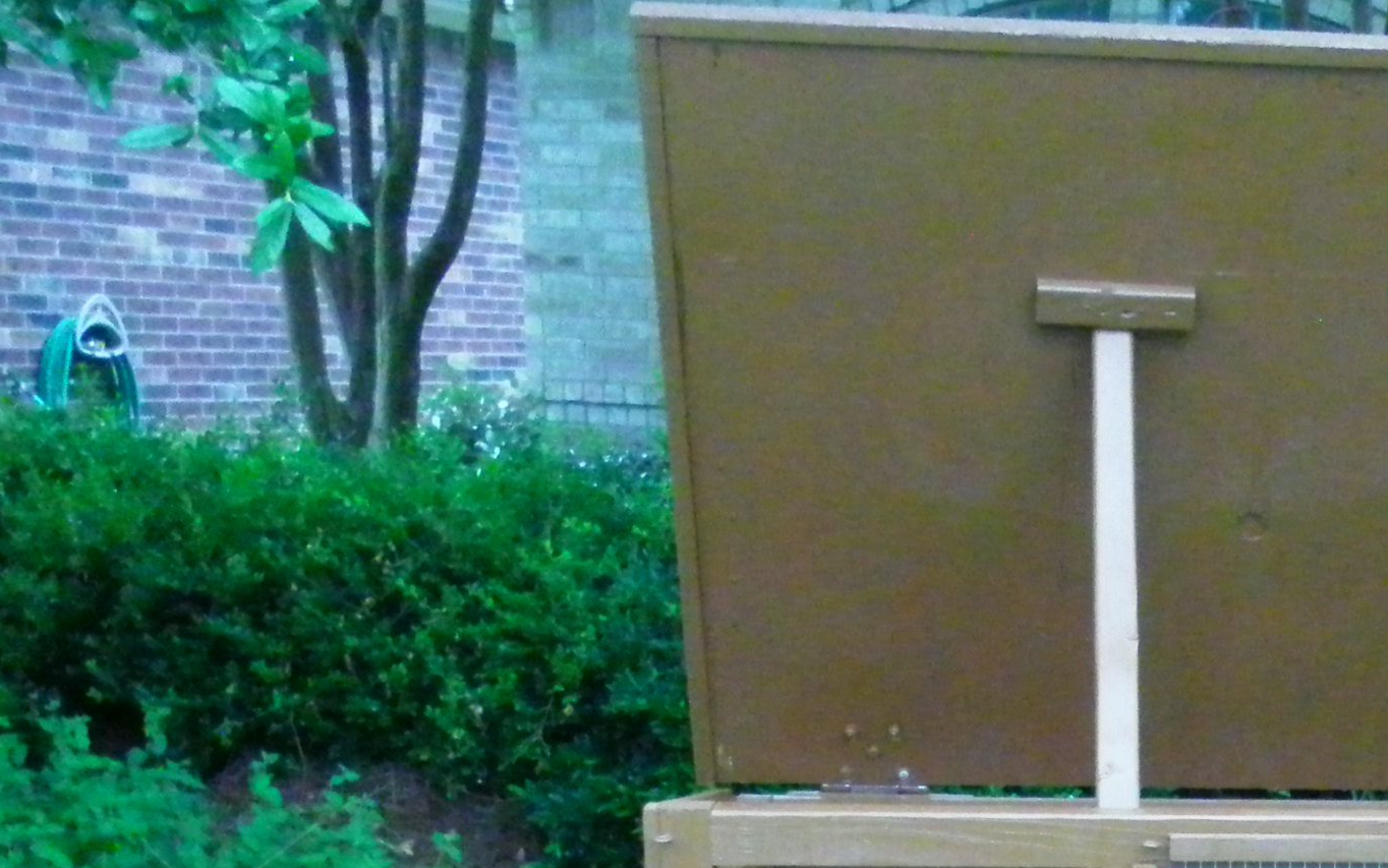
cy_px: 1098
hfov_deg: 27.8
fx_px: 2686
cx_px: 1267
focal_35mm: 71
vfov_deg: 17.3
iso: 800
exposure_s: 1/100
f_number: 8
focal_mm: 4.9
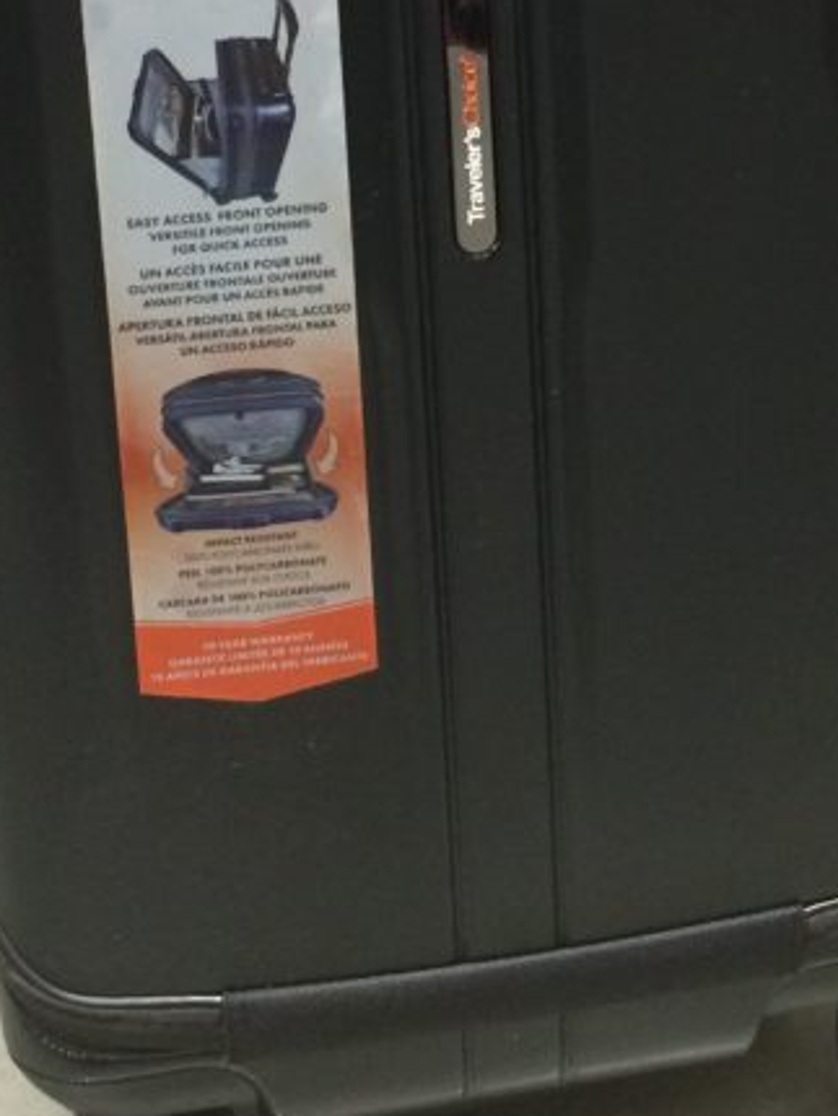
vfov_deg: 27.2
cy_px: 117
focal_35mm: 69
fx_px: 2225
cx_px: 441
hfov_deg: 21.3
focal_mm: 4.15
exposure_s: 1/17
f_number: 2.2
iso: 320
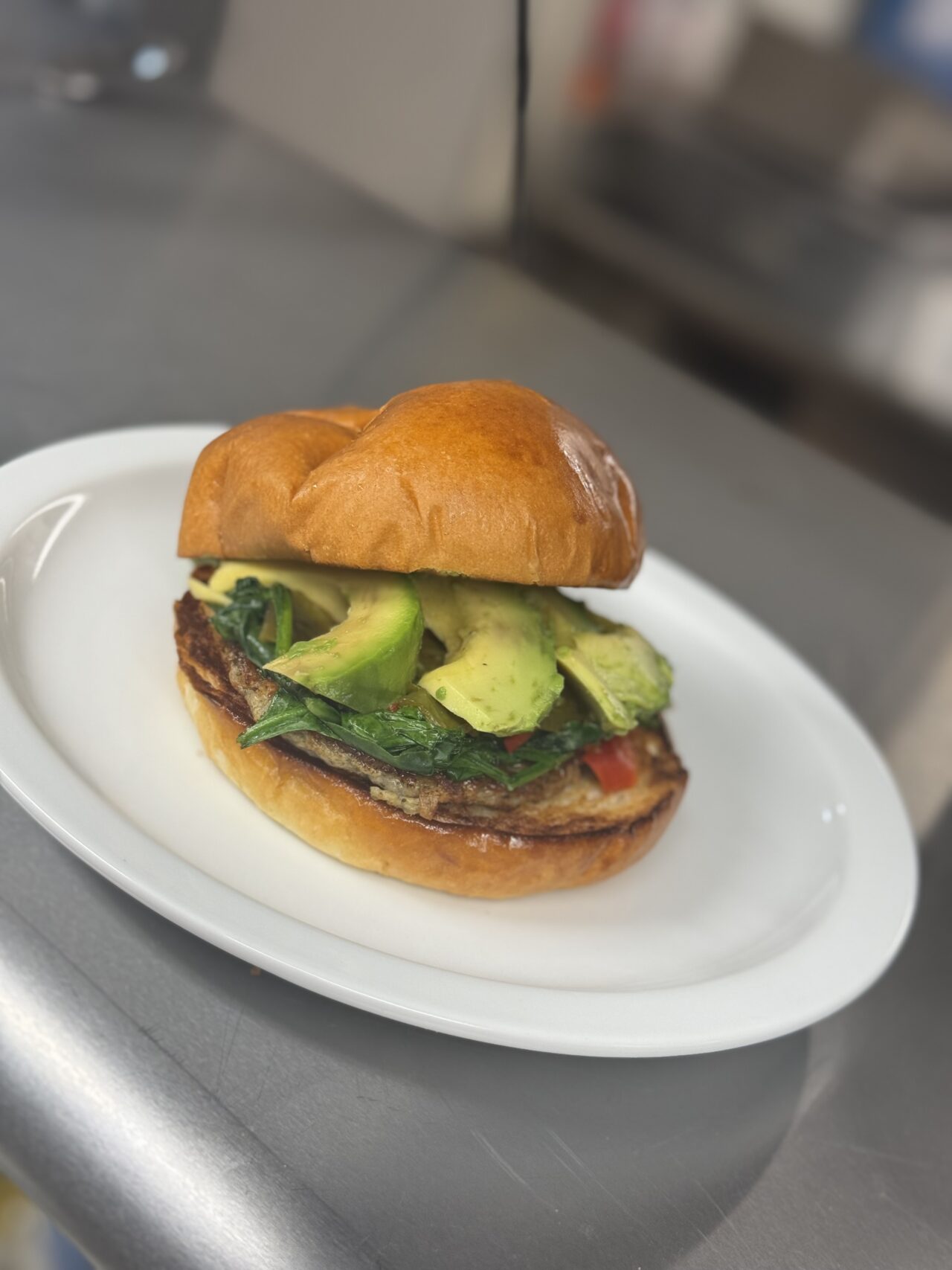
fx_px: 1760
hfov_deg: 30.3
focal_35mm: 48
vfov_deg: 39.7
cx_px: 476
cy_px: 635
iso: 80
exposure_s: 1/60
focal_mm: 6.86
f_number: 1.78
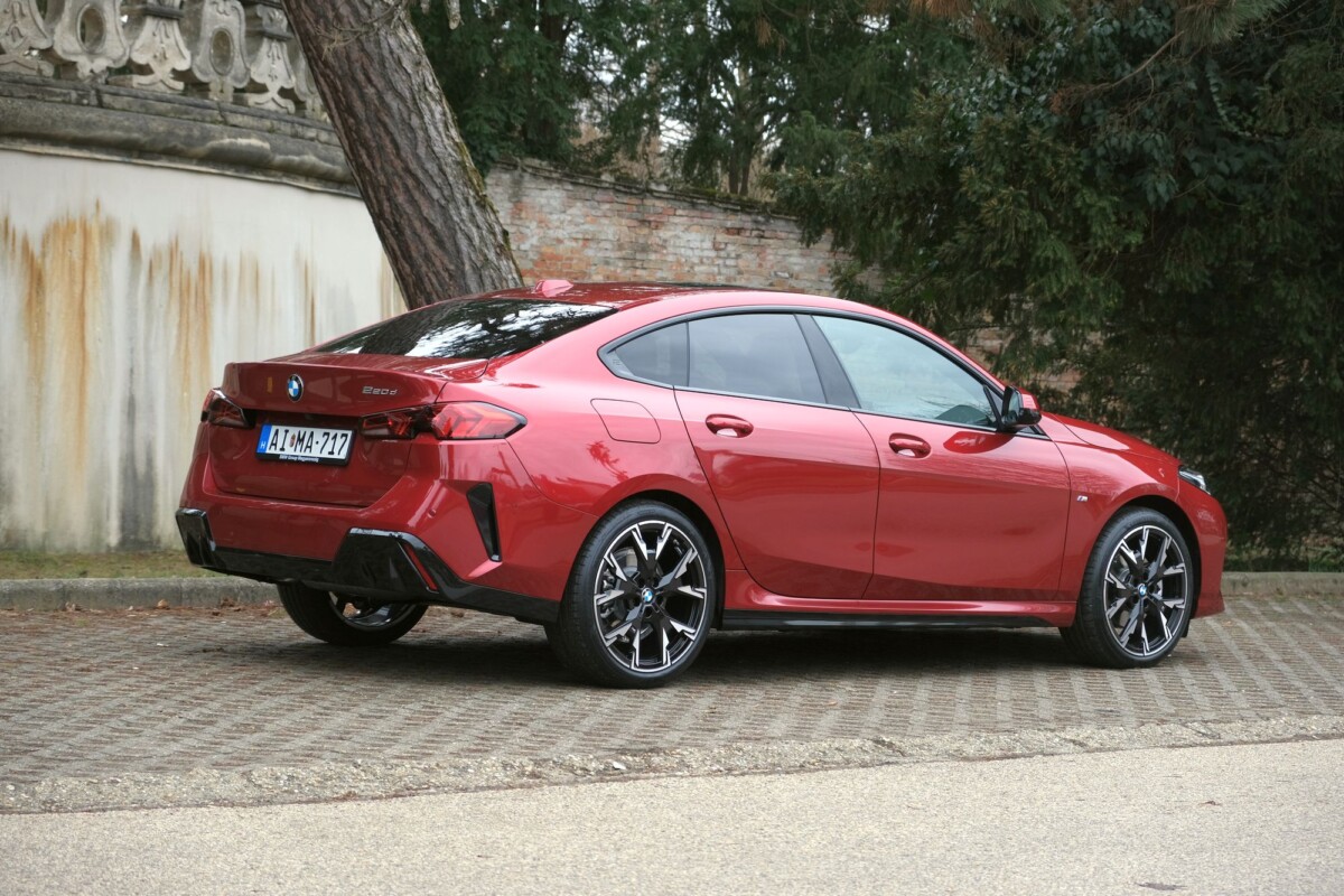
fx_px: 3098
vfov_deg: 16.5
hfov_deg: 24.5
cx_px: 672
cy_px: 448
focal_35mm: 83
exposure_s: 1/200
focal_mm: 55
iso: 320
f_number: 4.5
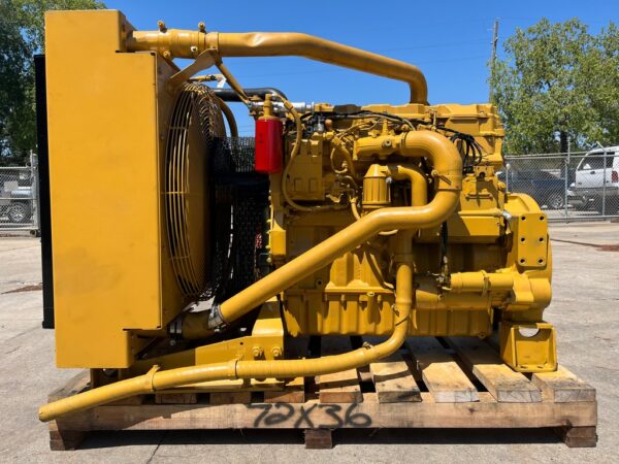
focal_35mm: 26
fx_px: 465
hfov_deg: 67.3
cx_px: 310
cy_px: 232
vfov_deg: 53.1
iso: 50
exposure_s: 1/3215
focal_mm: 5.1
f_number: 1.6
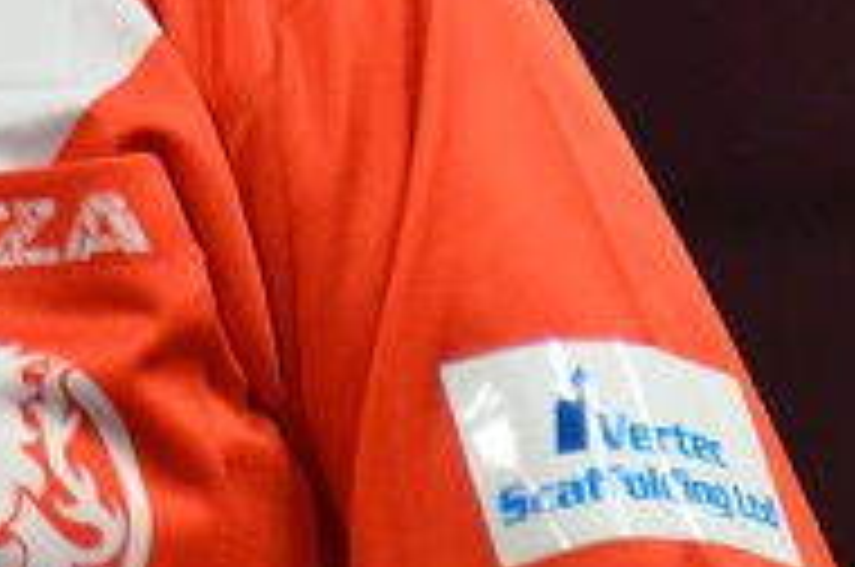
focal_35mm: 1460
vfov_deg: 0.9
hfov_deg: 1.4
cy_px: -544
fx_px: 34616
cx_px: -760
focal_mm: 200
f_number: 5.6
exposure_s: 1/125
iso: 2500
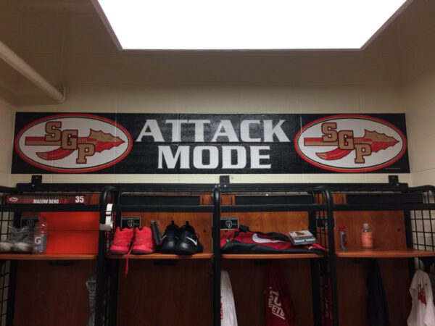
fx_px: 364
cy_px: 163
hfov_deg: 61.7
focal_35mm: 29
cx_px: 218
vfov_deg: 48.2
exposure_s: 1/30
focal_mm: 4.15
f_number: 2.2
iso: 50
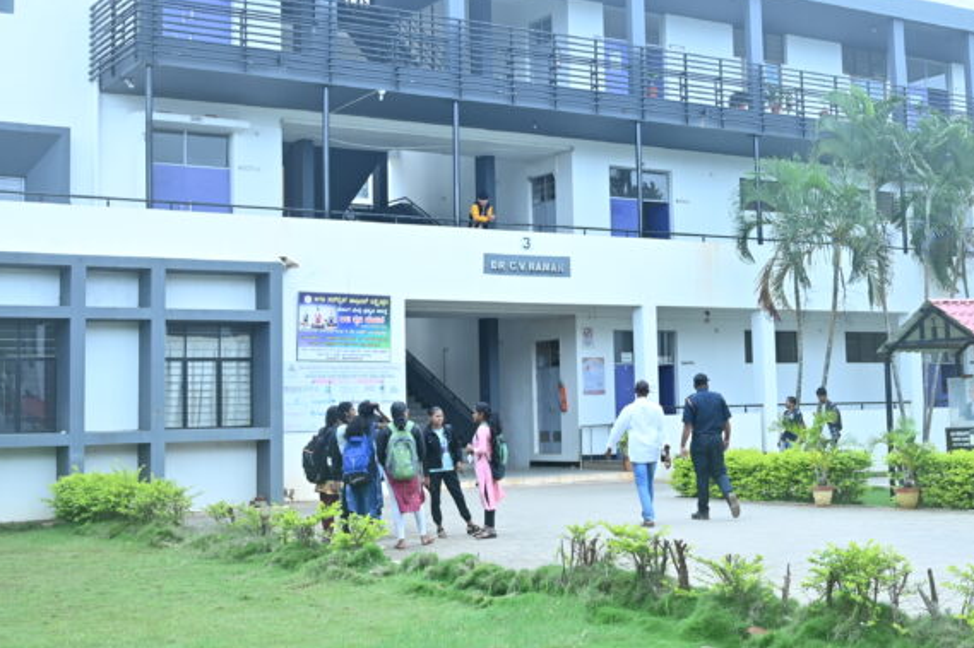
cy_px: 268
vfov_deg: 25.0
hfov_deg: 36.8
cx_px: 575
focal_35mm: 54
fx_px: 1460
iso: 125
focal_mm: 24
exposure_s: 1/125
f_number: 5.6
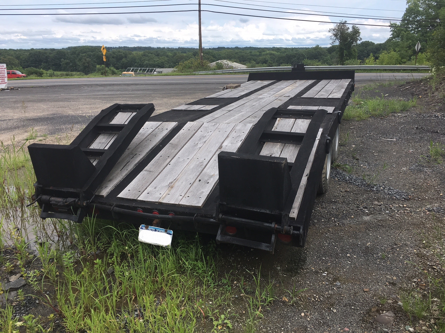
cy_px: 166
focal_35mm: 29
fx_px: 373
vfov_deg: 48.2
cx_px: 222
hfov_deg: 61.7
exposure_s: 1/845
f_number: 2.2
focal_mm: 4.15
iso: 25
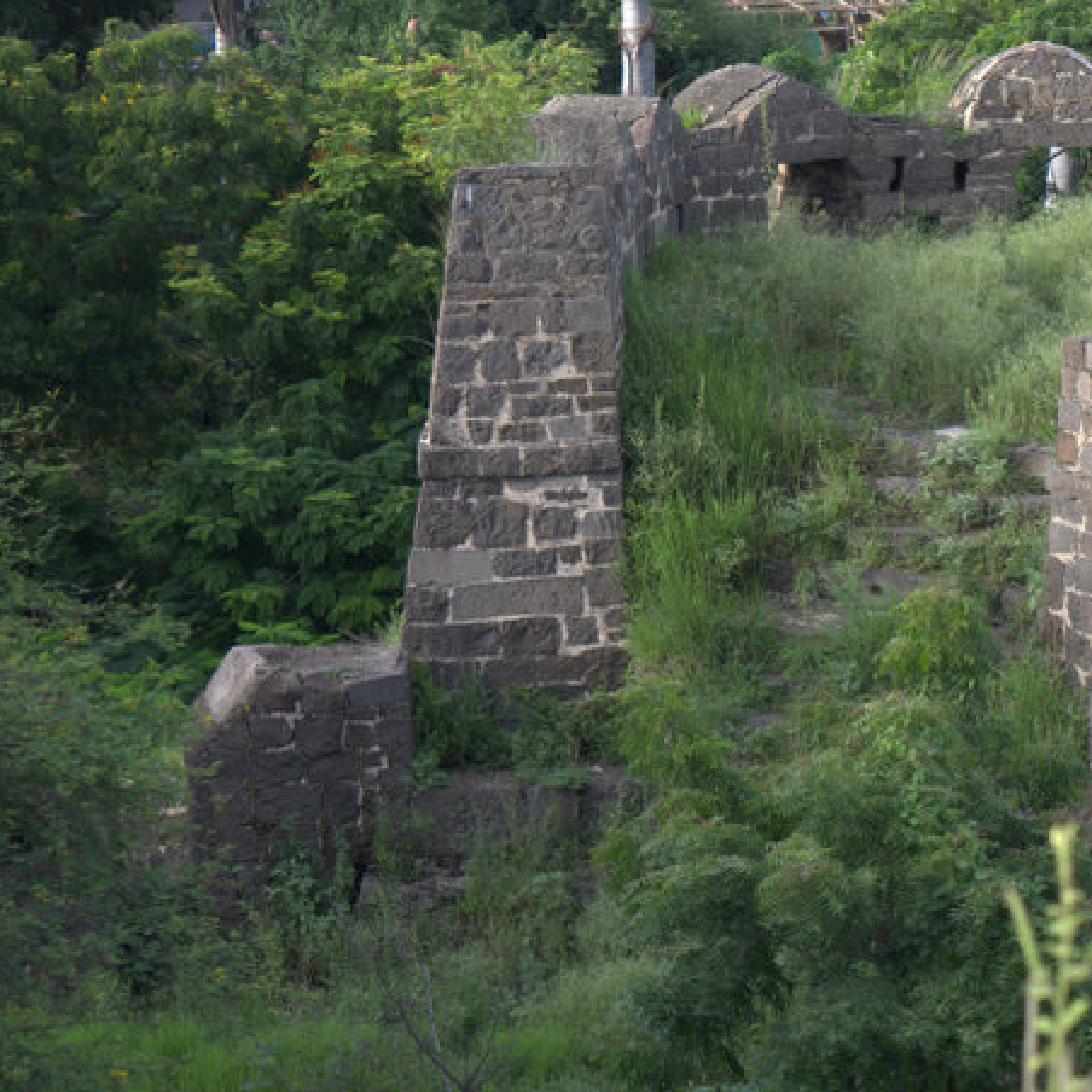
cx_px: 1138
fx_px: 5530
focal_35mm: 155
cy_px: 466
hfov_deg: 11.2
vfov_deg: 11.3
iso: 200
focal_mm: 55
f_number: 5.6
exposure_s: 1/125
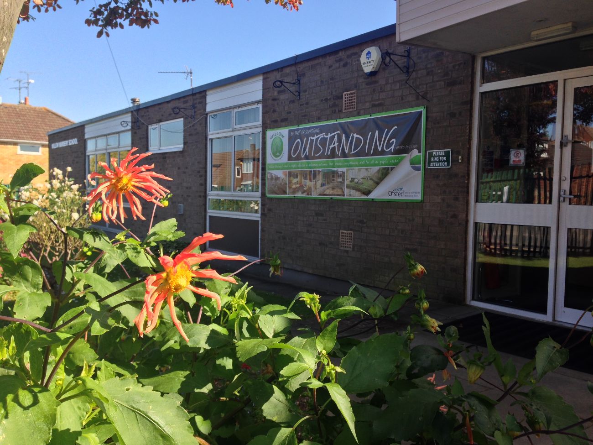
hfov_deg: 55.4
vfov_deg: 42.9
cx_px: 296
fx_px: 565
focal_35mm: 33
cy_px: 222
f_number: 2.4
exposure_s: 1/645
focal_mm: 4.12
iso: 50
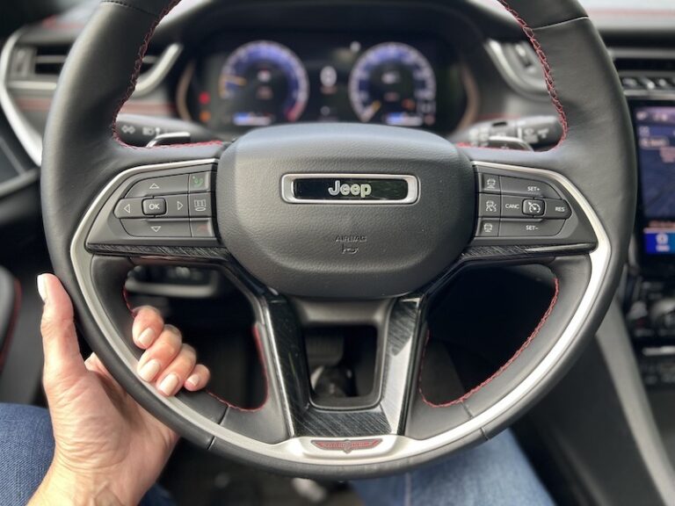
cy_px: 253
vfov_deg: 53.1
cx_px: 338
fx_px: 507
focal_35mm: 26
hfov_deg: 67.3
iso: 64
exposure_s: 1/121
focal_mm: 5.7
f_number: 1.5
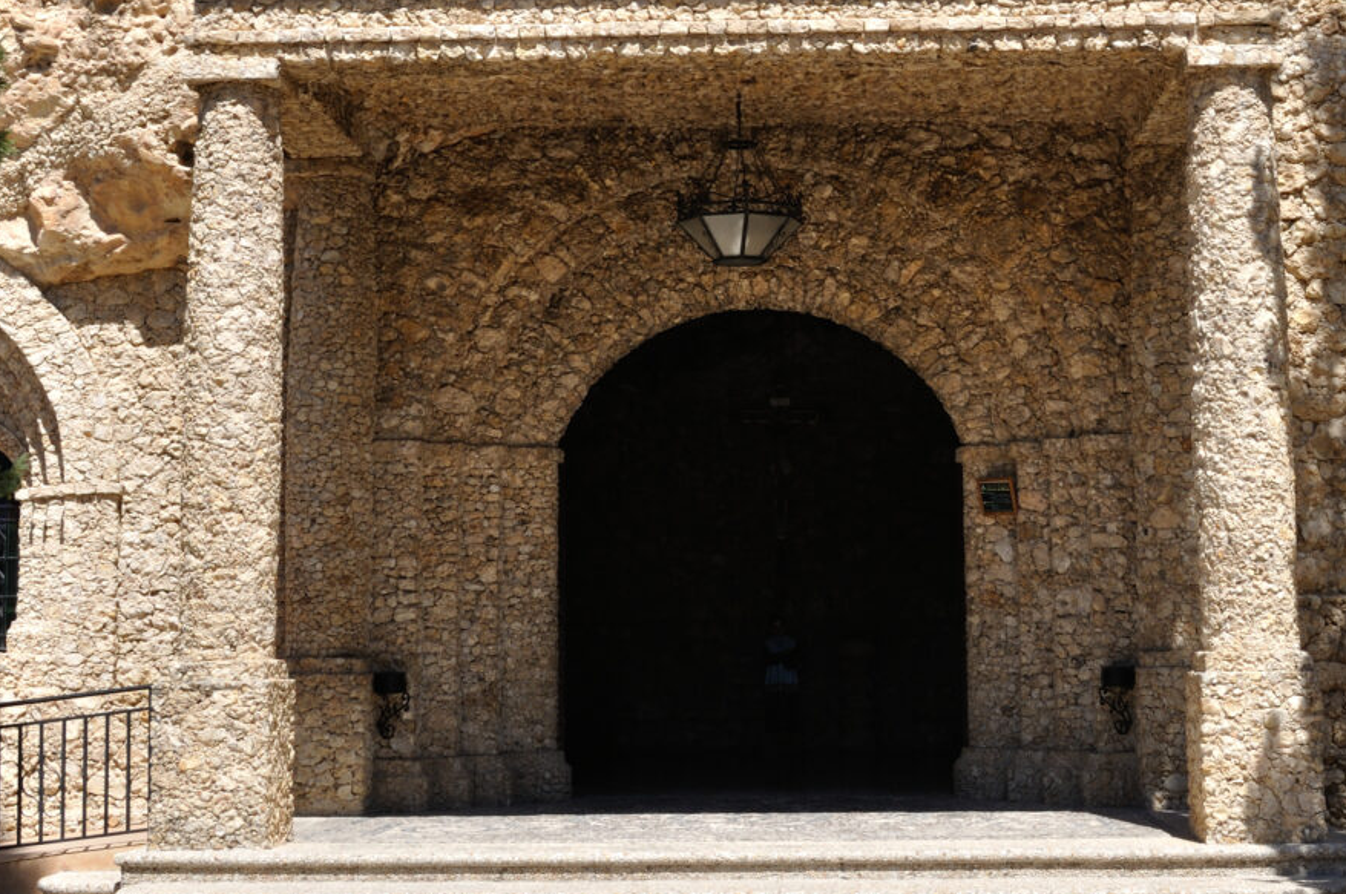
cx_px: 802
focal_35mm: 63
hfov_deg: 31.8
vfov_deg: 21.4
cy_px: 313
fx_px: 2352
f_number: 10
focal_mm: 24
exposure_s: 1/200
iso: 200
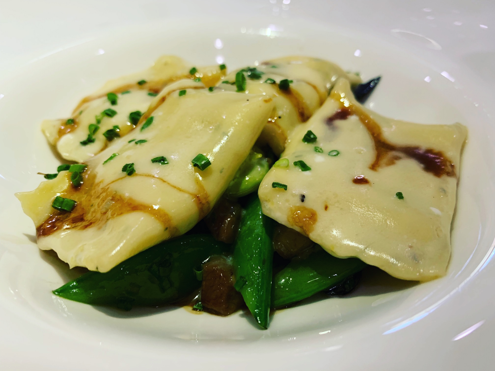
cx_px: 248
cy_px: 186
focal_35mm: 26
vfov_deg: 53.1
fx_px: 372
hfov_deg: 67.3
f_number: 1.8
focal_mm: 4.25
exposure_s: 1/60
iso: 200
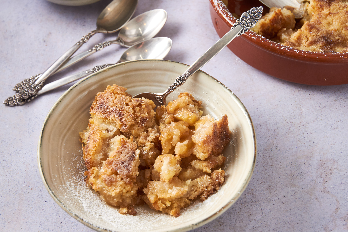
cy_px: 118
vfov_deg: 19.7
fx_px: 667
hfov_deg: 29.2
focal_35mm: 69
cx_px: 160
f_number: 8
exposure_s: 1/100
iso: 100
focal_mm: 40
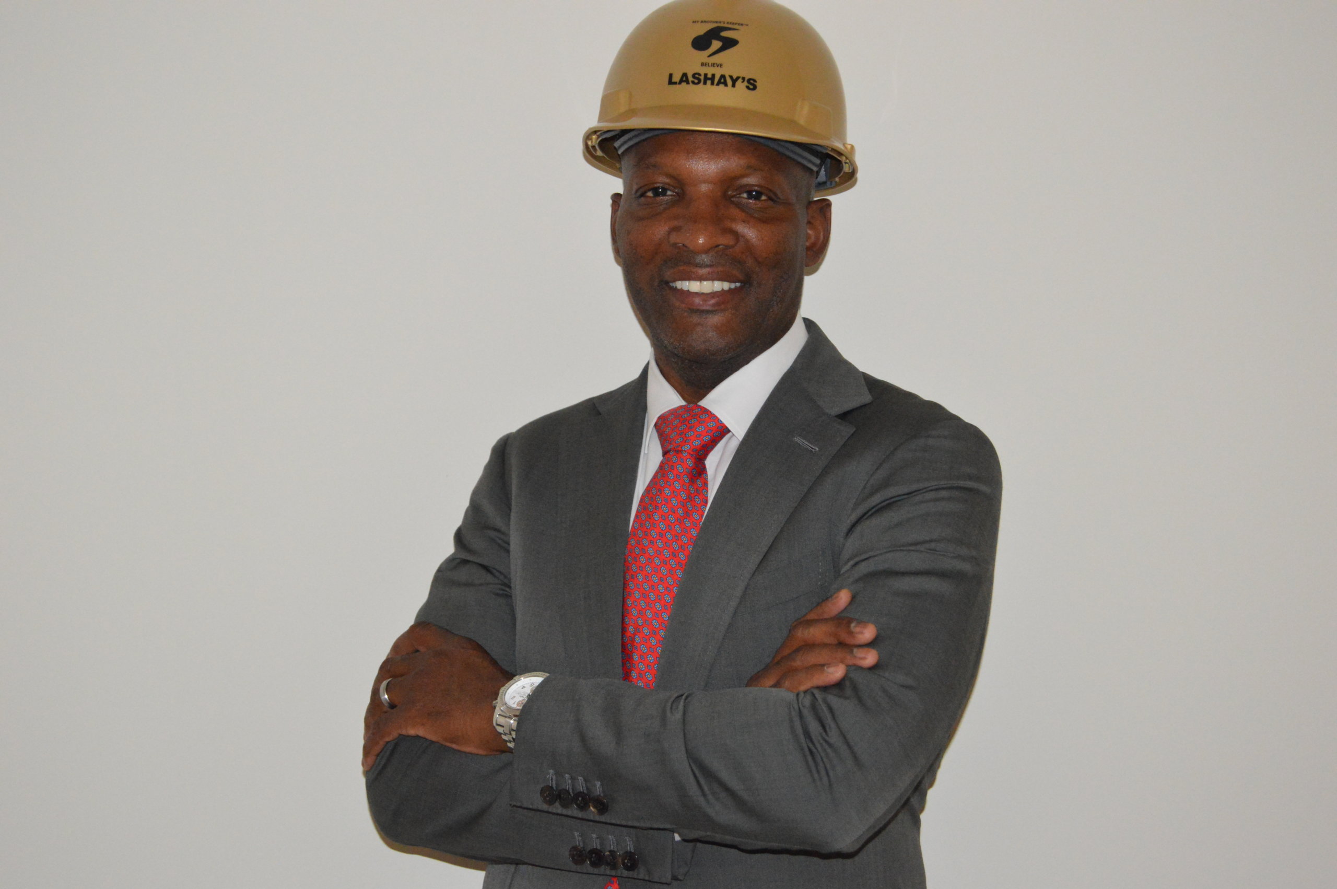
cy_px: 444
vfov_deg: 18.1
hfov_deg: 27.0
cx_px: 668
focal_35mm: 75
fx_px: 2783
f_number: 5.6
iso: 3200
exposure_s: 1/60
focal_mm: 50
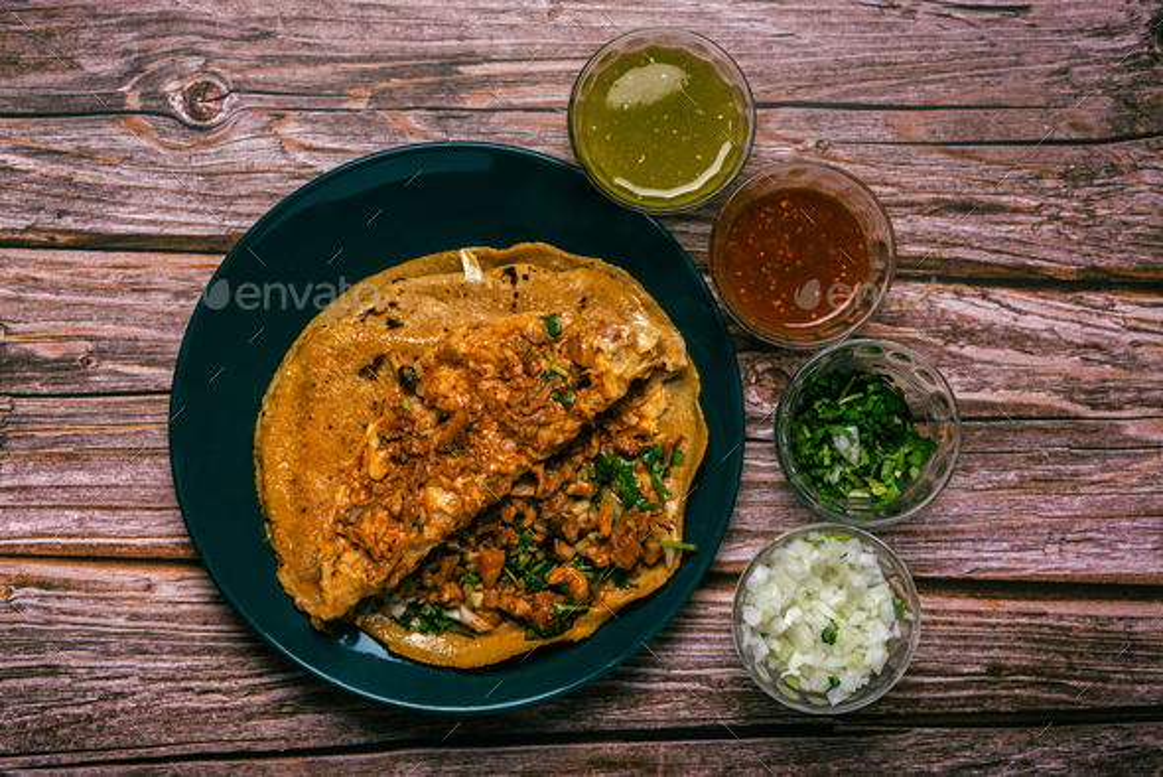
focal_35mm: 50
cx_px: 582
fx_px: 1616
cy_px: 388
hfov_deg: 39.6
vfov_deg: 27.0
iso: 160
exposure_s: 1/200
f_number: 4.5
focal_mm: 50
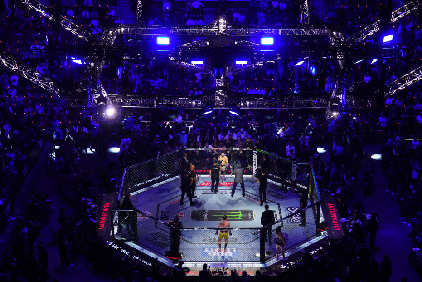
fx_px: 903
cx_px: 219
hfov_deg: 26.3
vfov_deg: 17.7
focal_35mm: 77
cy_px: 144
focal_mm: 70
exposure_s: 1/640
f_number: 5
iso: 3200
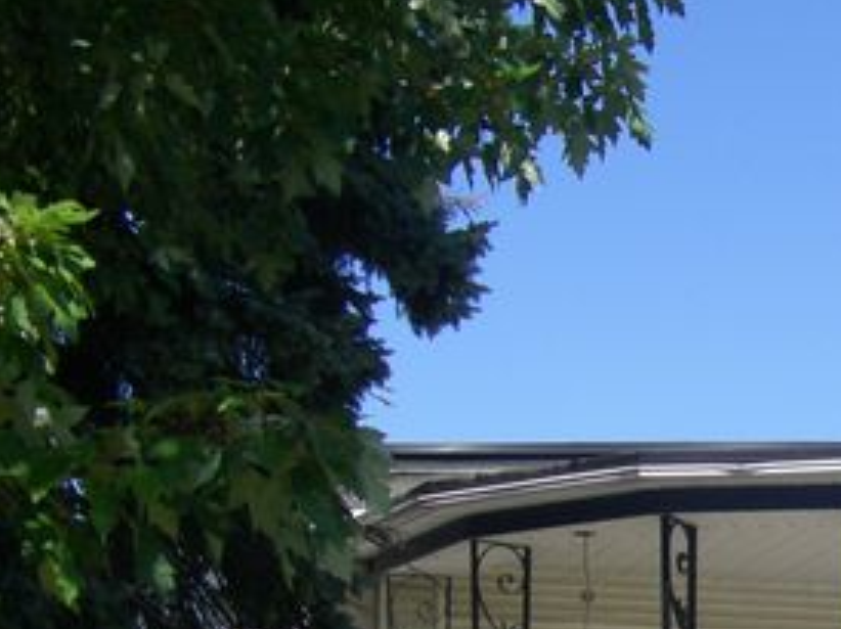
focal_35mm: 111
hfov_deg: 17.2
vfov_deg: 13.2
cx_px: 930
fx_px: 2694
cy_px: 614
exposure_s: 1/125
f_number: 7
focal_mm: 6.3
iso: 64
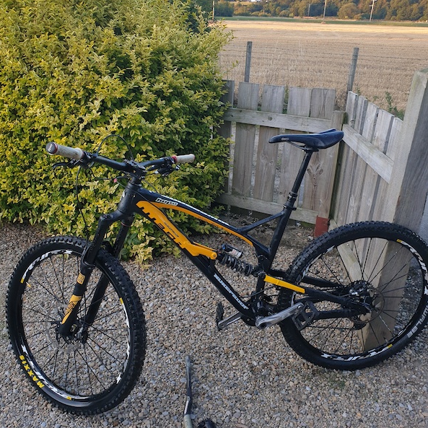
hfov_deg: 52.5
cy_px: 220
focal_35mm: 31
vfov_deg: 52.5
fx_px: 434
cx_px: 212
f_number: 2.4
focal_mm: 4.3
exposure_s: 1/120
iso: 100
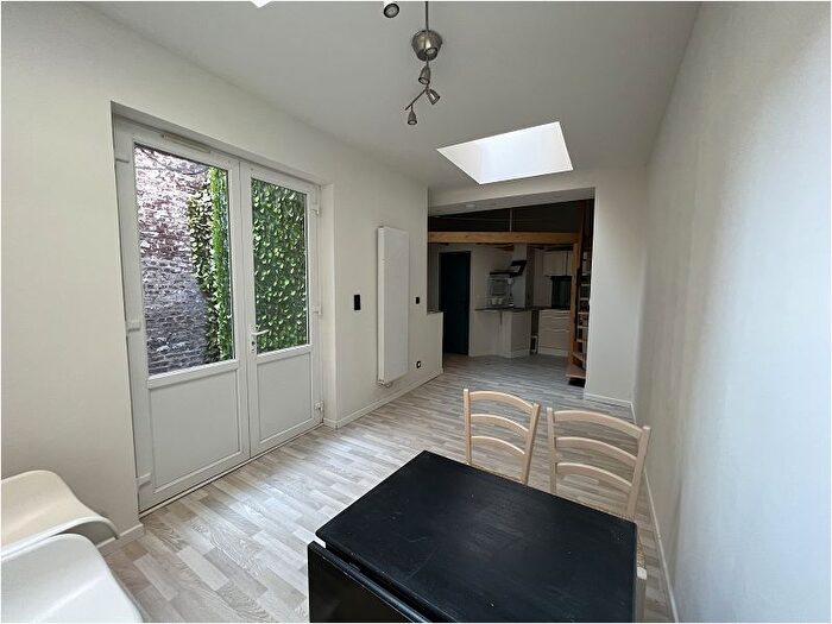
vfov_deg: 89.9
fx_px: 312
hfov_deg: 106.2
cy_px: 312
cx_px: 416
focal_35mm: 13
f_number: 1.8
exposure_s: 1/99
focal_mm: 1.57
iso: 160
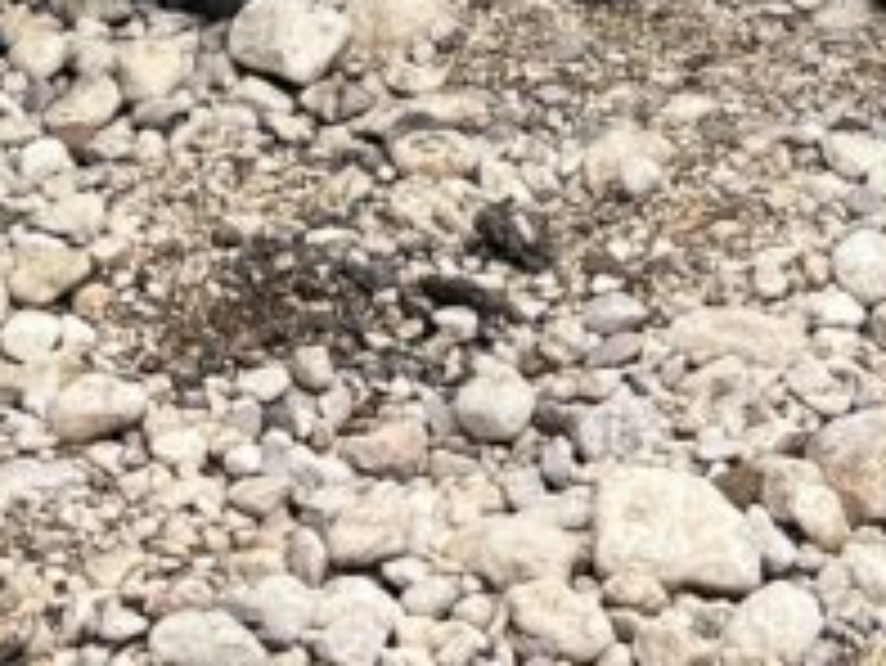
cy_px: -886
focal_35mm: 135
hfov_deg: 14.6
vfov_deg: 9.8
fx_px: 3457
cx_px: 490
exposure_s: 1/688
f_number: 1.6
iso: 50
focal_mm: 5.1
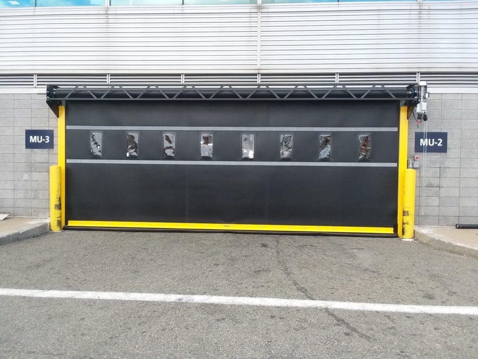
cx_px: 239
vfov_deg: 48.2
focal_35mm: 29
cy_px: 180
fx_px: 400
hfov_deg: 61.7
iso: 40
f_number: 1.9
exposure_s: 1/179
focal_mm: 2.47
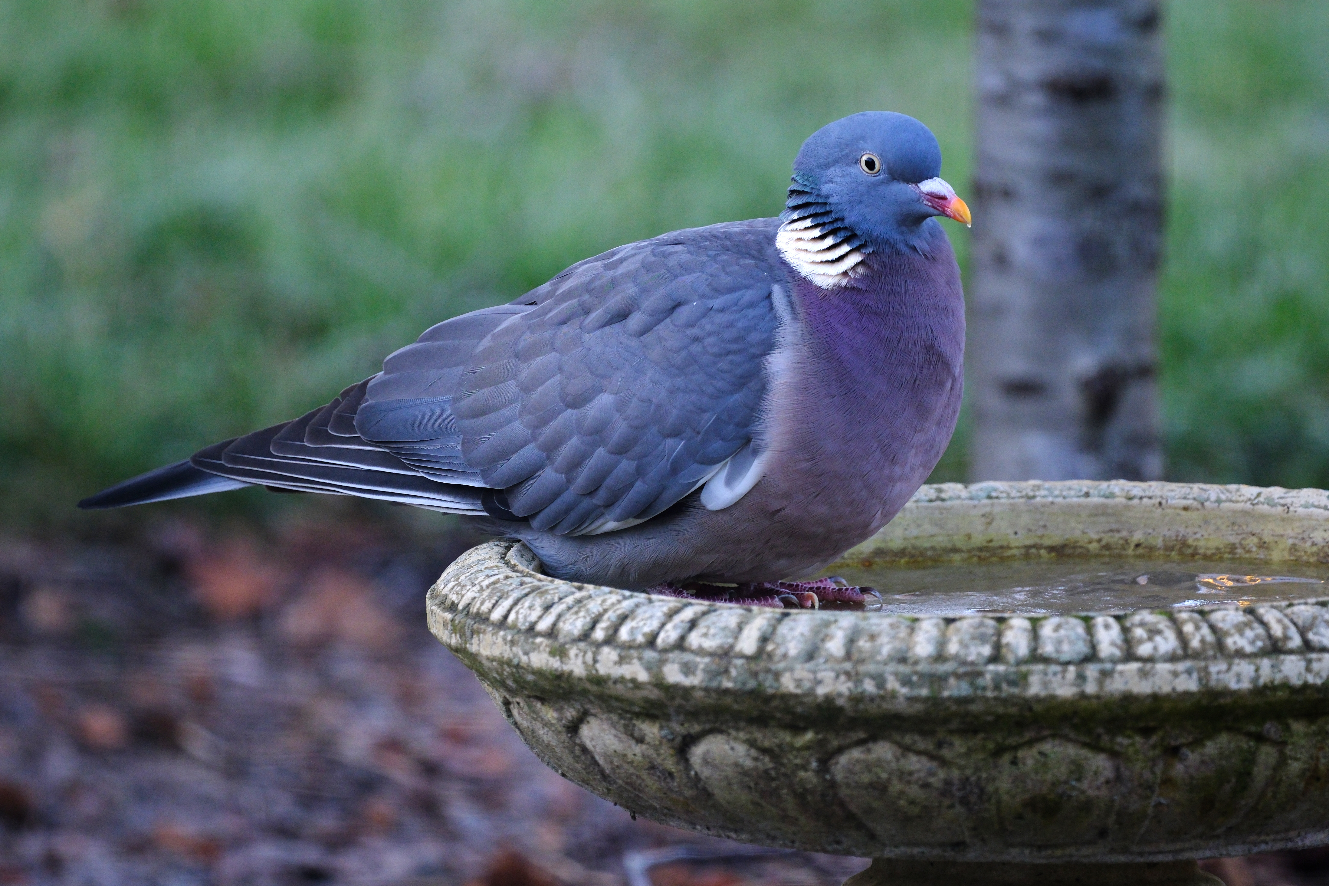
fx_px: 27685
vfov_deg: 1.8
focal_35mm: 750
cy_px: 443
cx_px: 664
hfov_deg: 2.7
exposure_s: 1/180
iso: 800
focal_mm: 500
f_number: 5.6
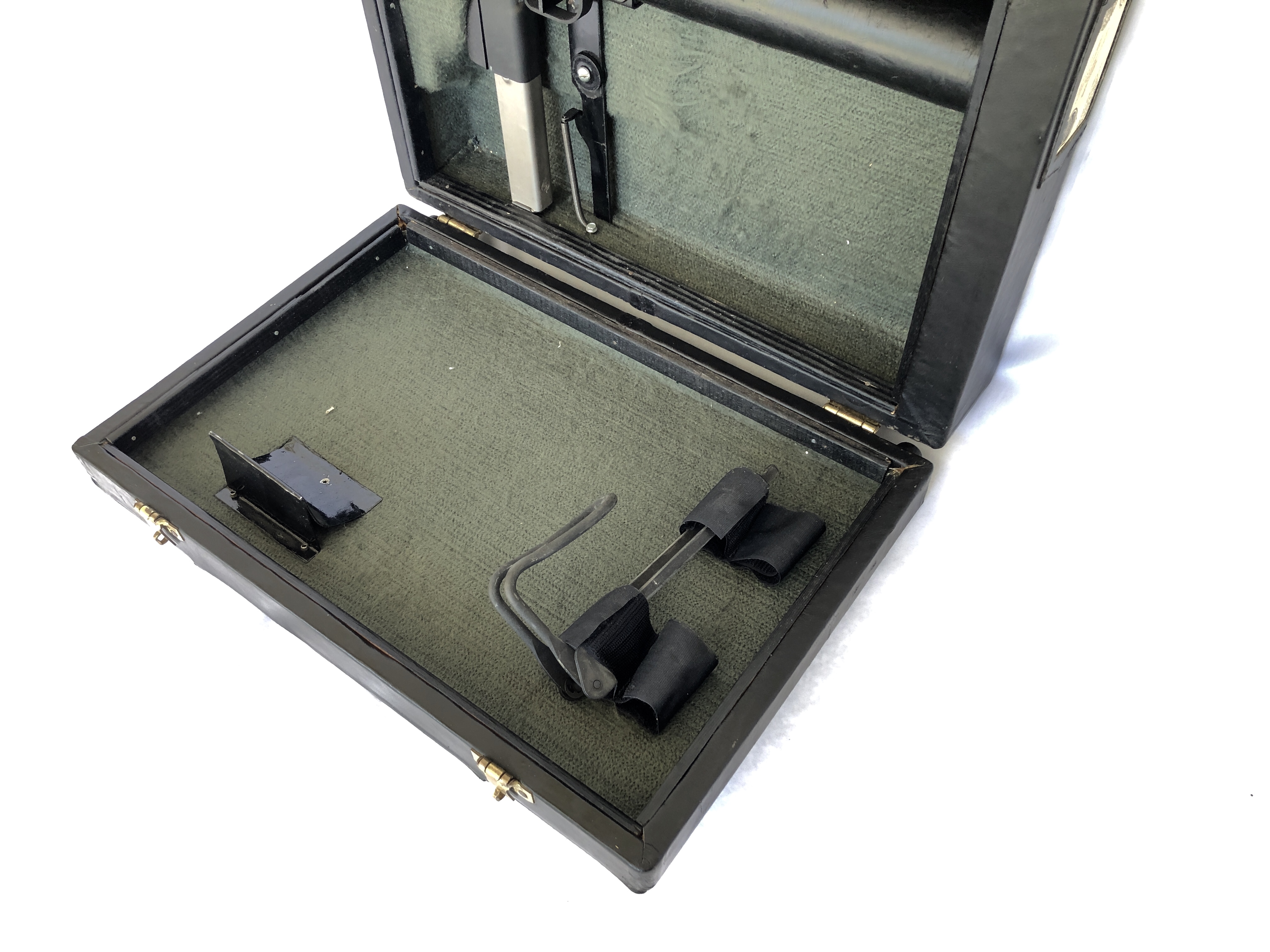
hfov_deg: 63.4
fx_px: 1027
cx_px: 635
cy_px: 476
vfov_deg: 49.7
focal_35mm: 28
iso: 32
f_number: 1.8
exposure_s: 1/30
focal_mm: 3.99
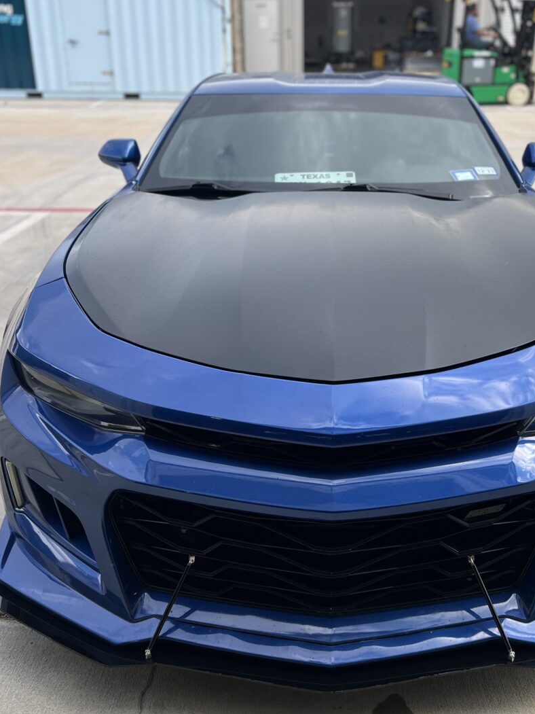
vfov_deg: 48.9
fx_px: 783
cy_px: 325
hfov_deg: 37.5
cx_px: 325
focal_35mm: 38
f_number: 1.5
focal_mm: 5.7
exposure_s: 1/687
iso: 50
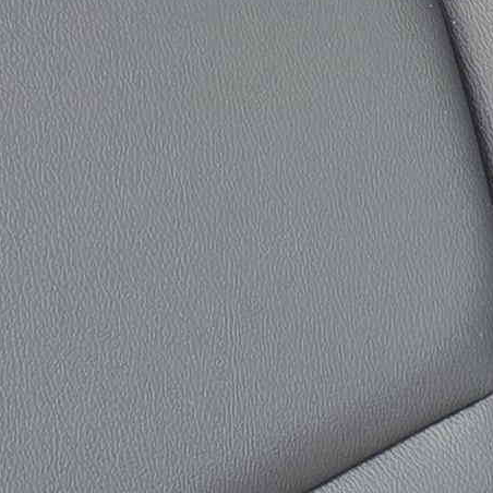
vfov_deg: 9.6
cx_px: 347
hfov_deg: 9.7
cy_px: -70
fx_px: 2900
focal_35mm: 180
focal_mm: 6.3
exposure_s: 1/180
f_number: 1.7
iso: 100
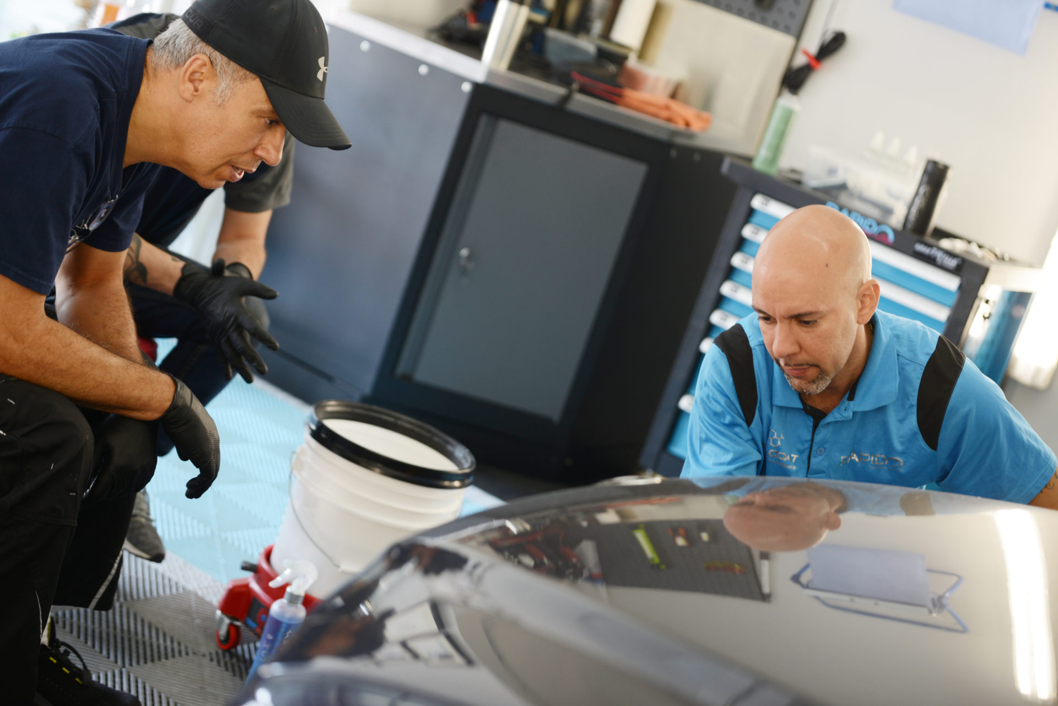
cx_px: 529
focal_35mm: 70
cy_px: 353
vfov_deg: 19.5
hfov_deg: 28.8
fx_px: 2058
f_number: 2.8
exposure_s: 1/125
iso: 320
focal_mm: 70
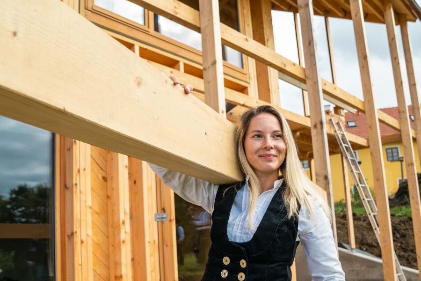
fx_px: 374
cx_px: 217
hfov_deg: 58.7
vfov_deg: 40.7
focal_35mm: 32
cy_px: 181
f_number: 4
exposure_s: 1/500
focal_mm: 24
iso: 125
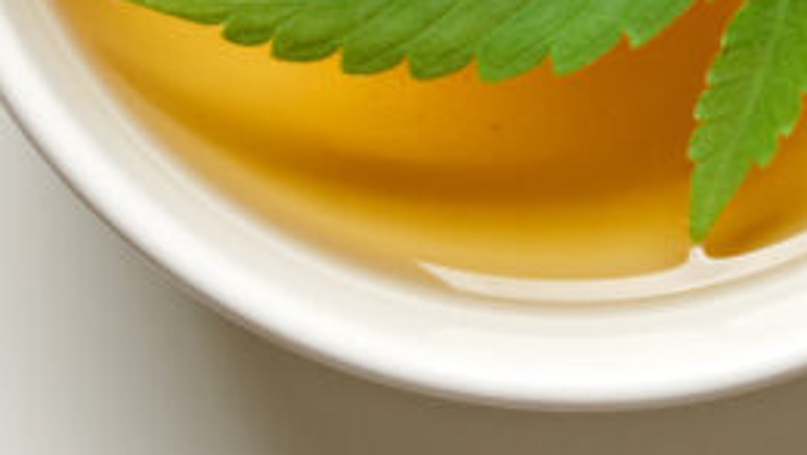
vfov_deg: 2.6
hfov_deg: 4.7
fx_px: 9911
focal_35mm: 463
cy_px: -282
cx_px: 22
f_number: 9
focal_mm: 50
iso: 100
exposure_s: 1/125
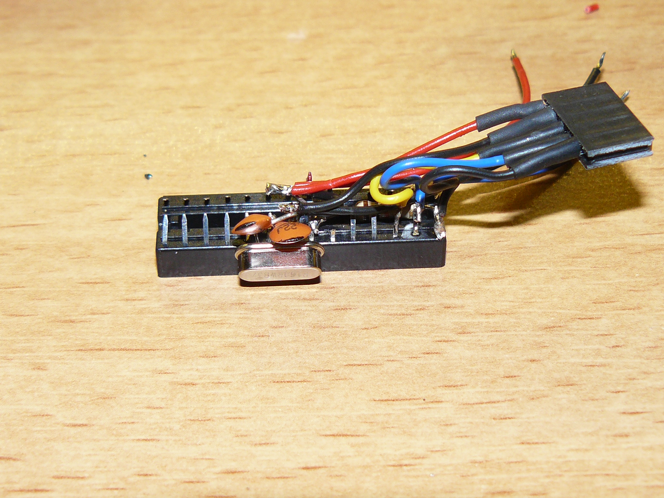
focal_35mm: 74
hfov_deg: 26.3
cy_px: 249
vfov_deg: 19.9
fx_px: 1419
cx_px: 332
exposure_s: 1/30
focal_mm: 8.2
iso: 100
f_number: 2.8
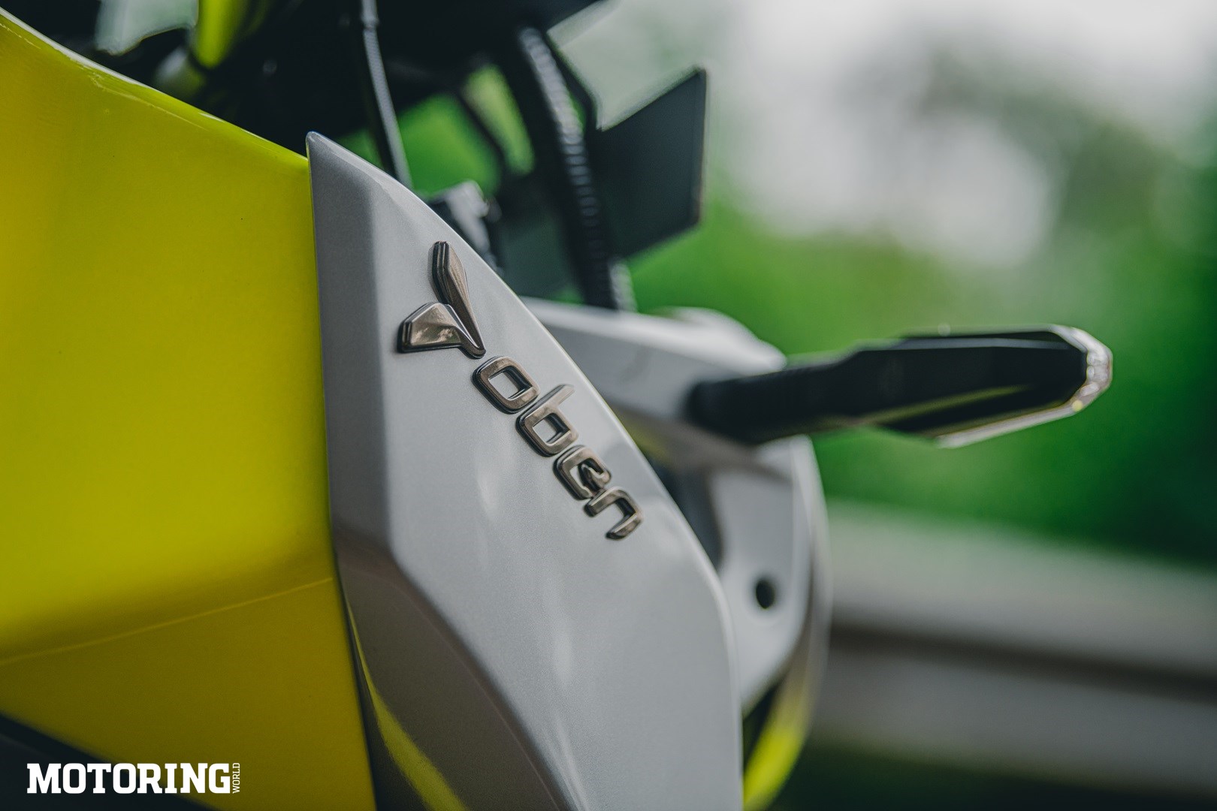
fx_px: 3380
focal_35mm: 100
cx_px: 608
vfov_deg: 13.7
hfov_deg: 20.4
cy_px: 406
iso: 320
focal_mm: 100
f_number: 2.8
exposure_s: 1/500
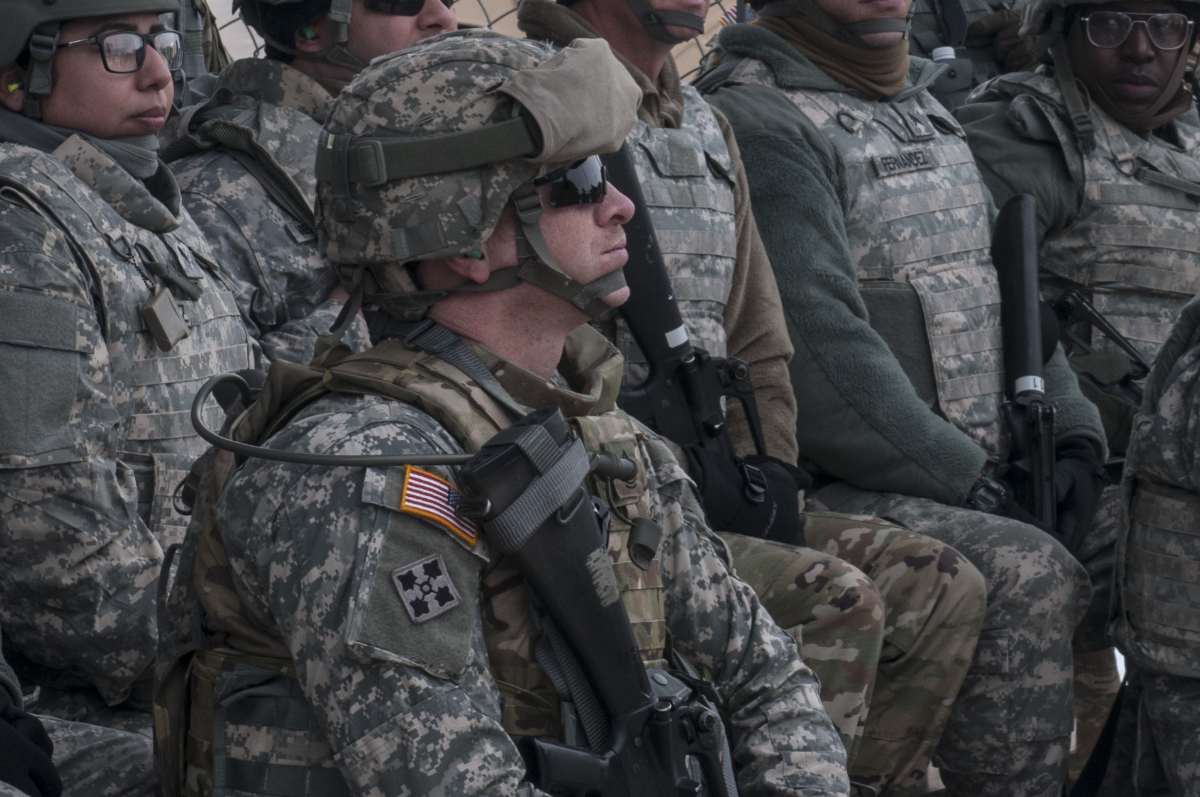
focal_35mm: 236
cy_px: 42
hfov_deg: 8.7
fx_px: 7857
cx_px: 907
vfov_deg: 5.8
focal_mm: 70
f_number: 14
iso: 200
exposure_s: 1/40
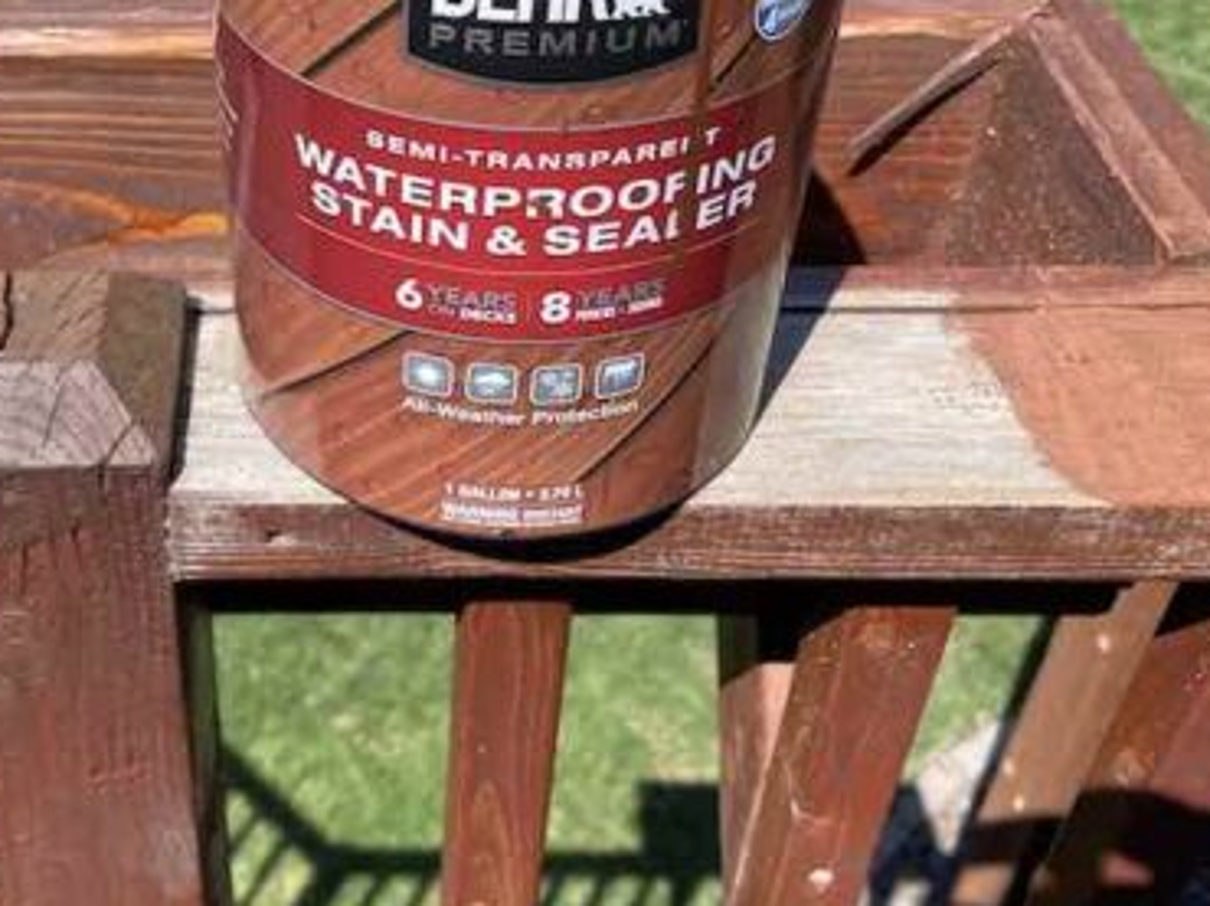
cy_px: 281
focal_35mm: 45
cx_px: 317
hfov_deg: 41.0
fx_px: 1572
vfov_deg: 31.8
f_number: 1.6
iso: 32
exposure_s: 1/1642
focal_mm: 4.2
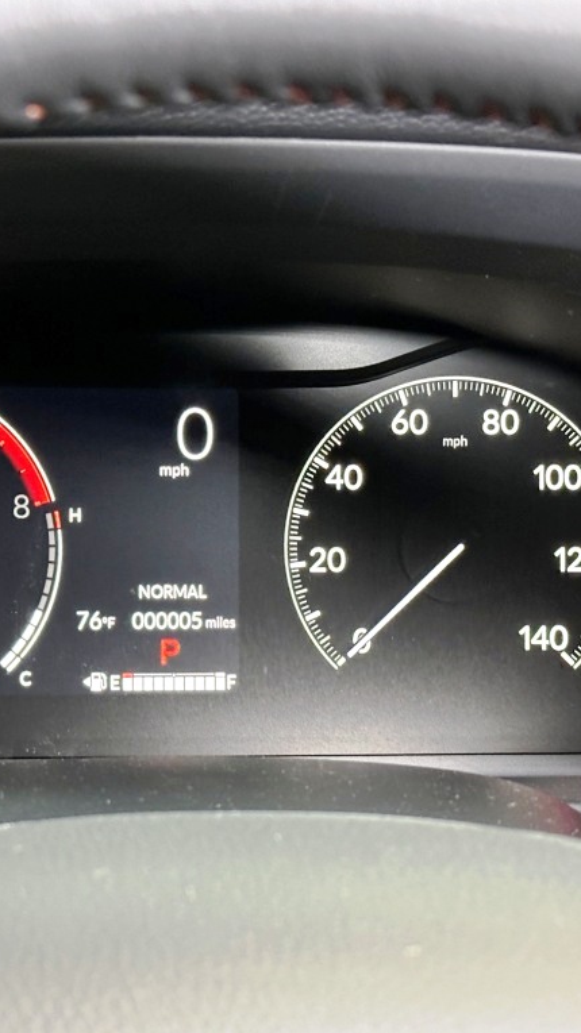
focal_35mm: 70
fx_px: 1918
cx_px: 182
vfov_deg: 30.2
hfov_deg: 17.2
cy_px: 516
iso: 640
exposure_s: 1/24
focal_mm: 6.86
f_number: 1.78
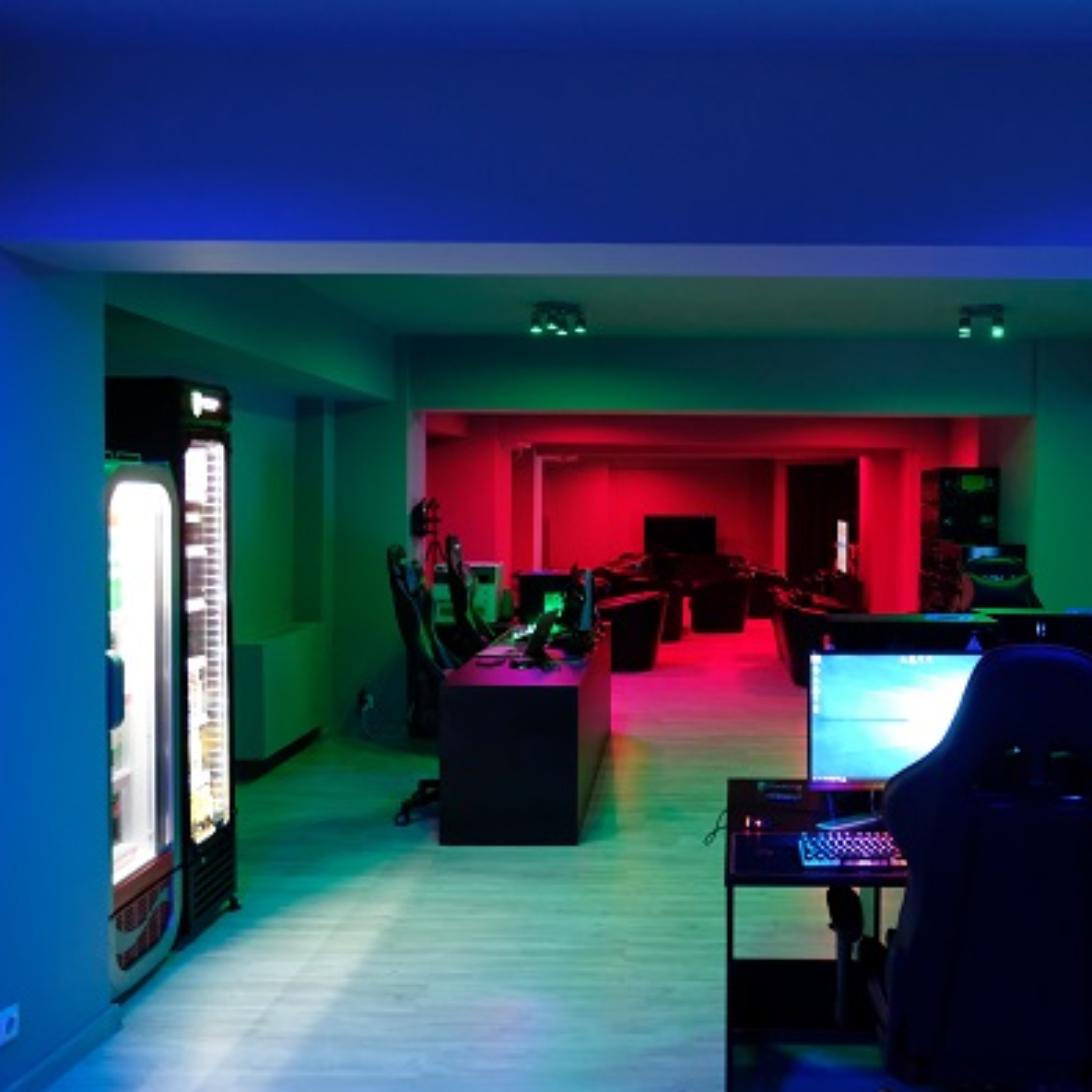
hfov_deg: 51.6
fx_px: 1106
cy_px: 542
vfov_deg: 52.5
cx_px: 727
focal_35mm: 31
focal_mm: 16
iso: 3200
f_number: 2.8
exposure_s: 1/15
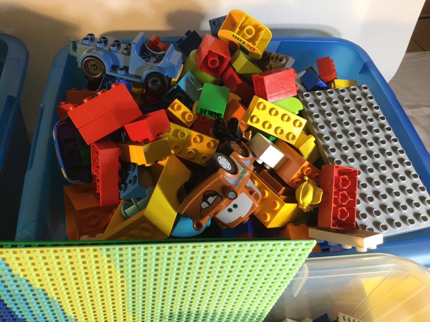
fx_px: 385
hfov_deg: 58.4
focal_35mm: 31
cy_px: 161
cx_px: 215
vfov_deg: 45.4
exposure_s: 1/100
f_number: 2.4
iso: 25
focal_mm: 3.3
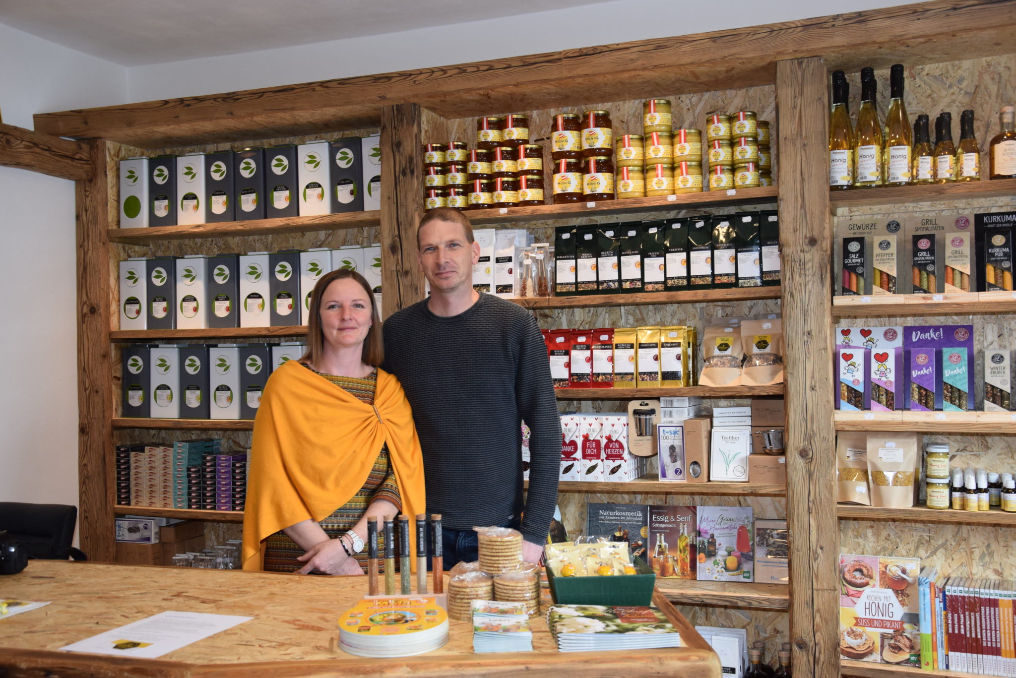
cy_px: 339
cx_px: 508
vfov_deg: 35.5
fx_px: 1059
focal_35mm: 38
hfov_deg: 51.3
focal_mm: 25
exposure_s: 1/100
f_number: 5
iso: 800
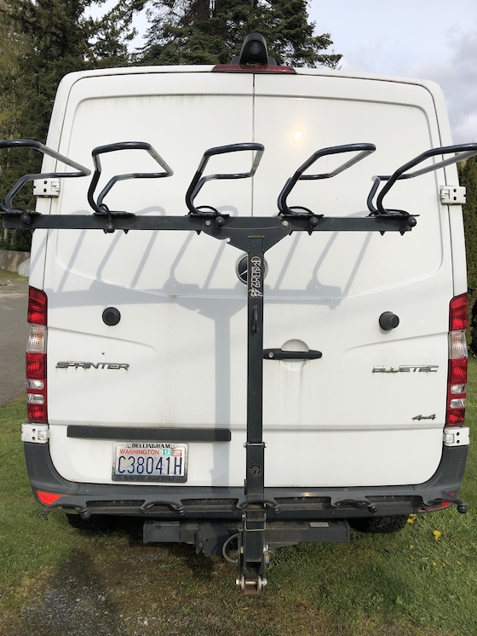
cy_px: 309
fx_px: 551
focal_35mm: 30
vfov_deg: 60.0
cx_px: 231
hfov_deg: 46.8
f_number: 1.8
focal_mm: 3.99
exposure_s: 1/2114
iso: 20
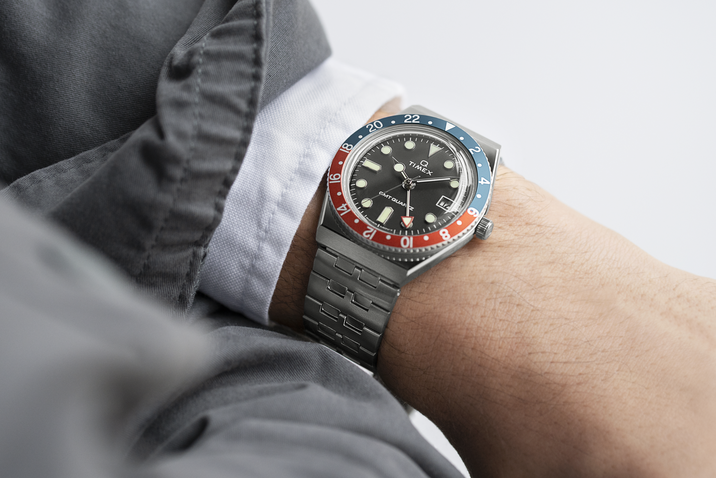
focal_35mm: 131
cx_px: 370
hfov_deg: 15.6
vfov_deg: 10.5
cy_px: 242
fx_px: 2605
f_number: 4
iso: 640
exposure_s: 1/125
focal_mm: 100
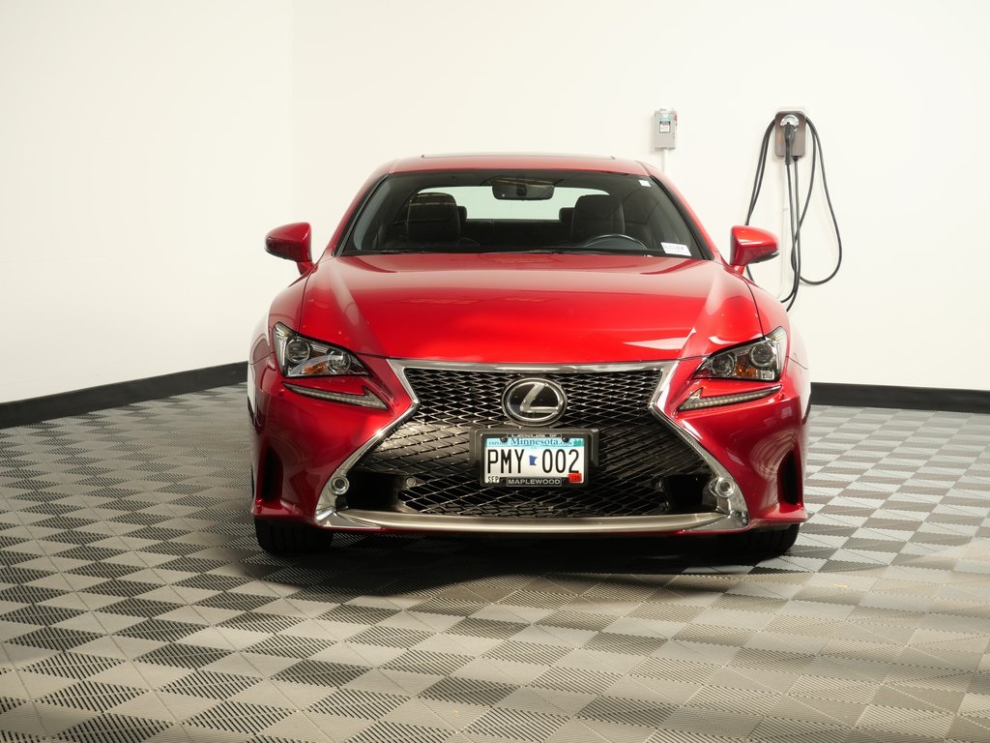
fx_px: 1544
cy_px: 372
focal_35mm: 54
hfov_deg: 35.5
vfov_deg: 27.0
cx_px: 495
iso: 250
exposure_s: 1/200
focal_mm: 27
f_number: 5
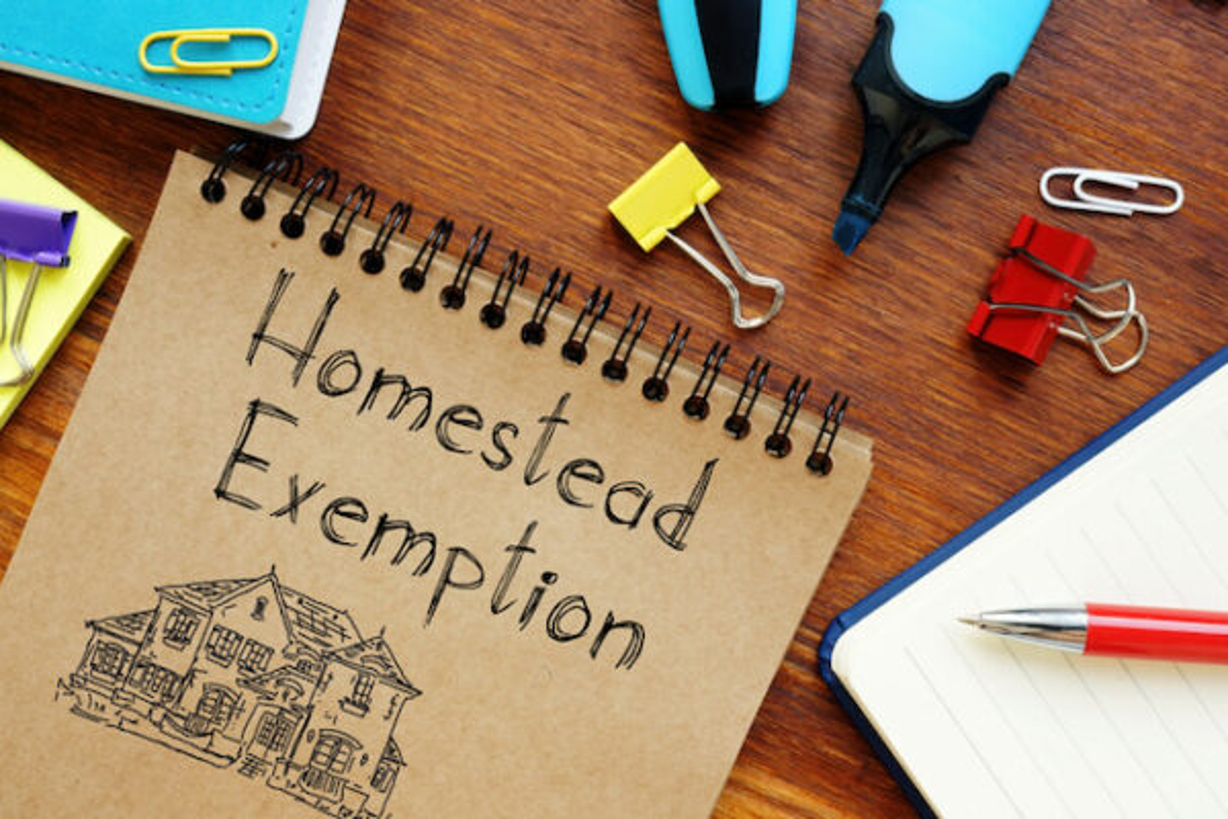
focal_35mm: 45
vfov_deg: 29.9
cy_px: 410
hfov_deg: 43.6
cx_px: 614
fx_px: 1535
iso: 200
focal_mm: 30
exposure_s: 1/1.67
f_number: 20
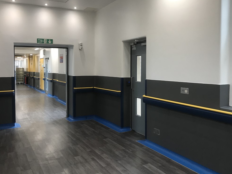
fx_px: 228
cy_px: 77
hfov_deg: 53.9
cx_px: 112
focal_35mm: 34
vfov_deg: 41.7
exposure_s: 1/33
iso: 25
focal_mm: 3.99
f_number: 1.8
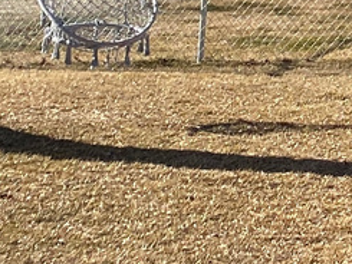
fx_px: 1933
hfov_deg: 9.4
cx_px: 802
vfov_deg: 7.4
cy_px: -343
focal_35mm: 190
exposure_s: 1/2817
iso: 32
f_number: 1.8
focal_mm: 4.25
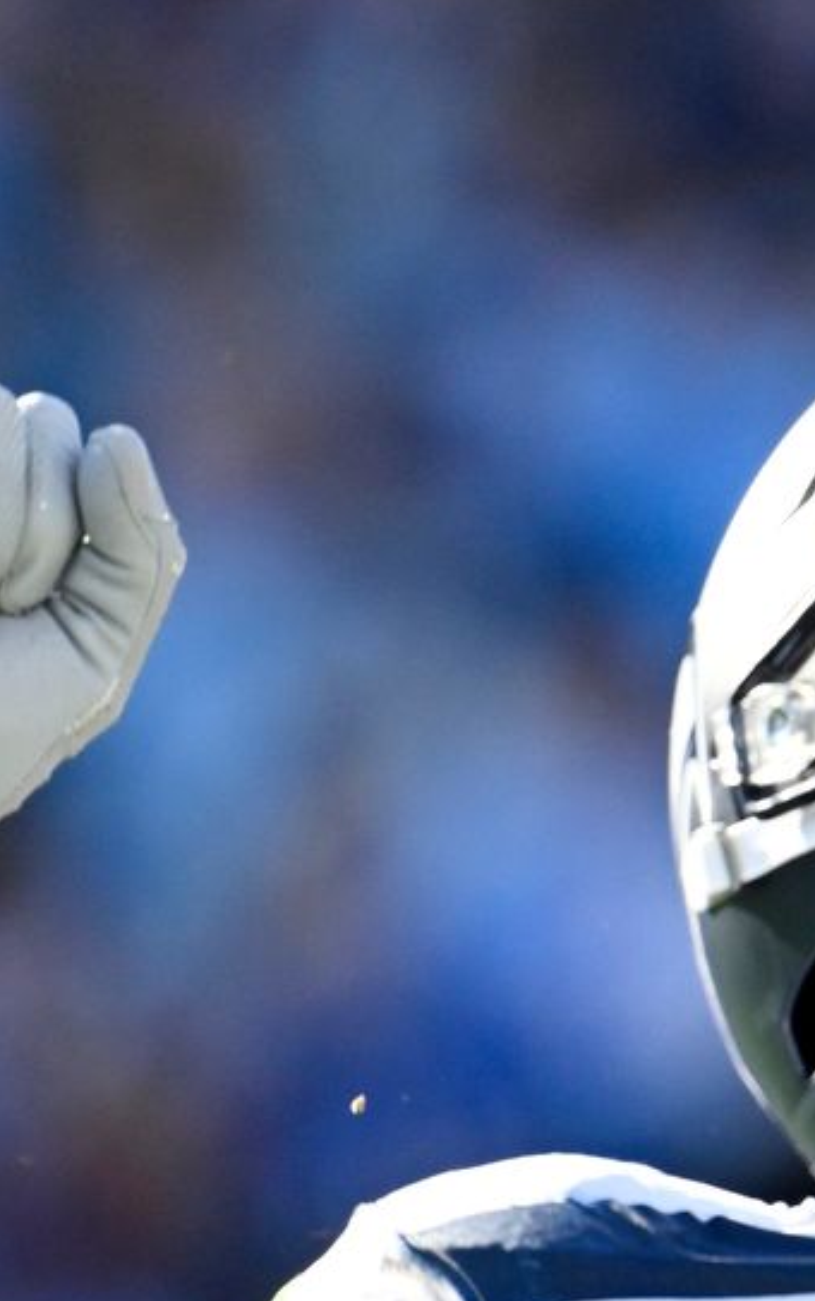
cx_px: 1453
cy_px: 1356
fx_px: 54550
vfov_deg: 1.4
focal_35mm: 1537
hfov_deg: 0.9
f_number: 4.5
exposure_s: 1/2000
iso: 800
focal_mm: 400
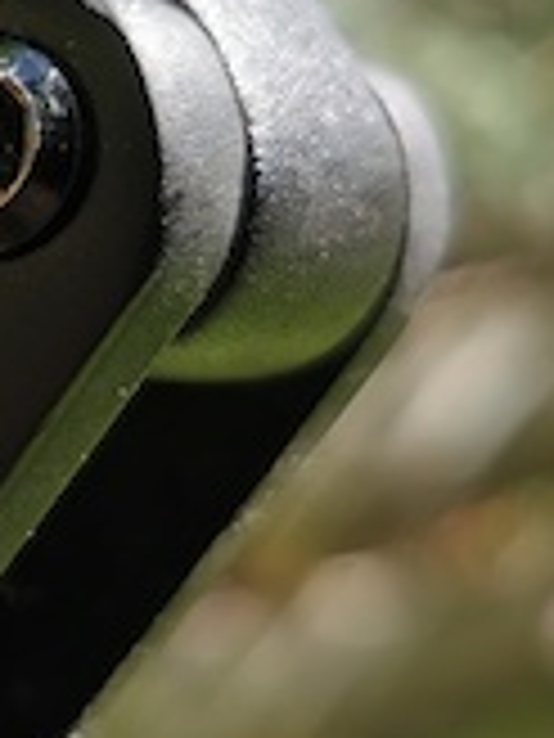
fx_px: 2817
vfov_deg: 14.9
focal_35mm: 132
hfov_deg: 10.8
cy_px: 148
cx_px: -311
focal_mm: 5.56
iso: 50
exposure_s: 1/929
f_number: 1.6
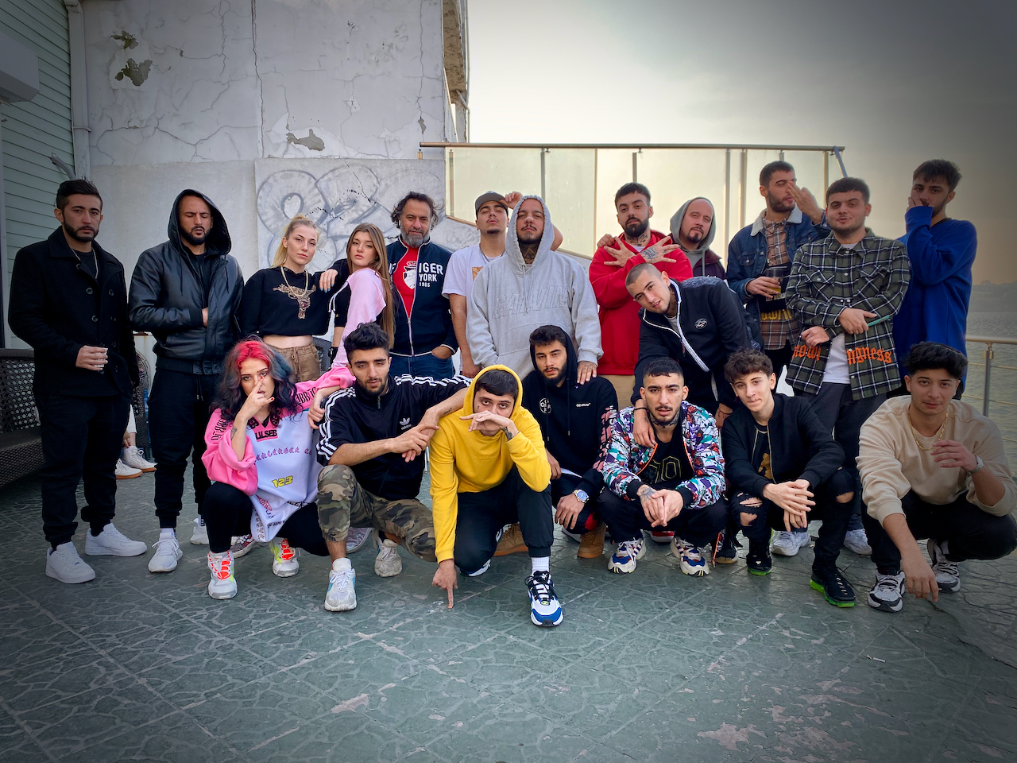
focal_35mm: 26
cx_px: 508
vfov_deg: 53.1
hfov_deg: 67.3
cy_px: 382
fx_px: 764
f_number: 1.8
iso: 32
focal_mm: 4.25
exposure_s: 1/607
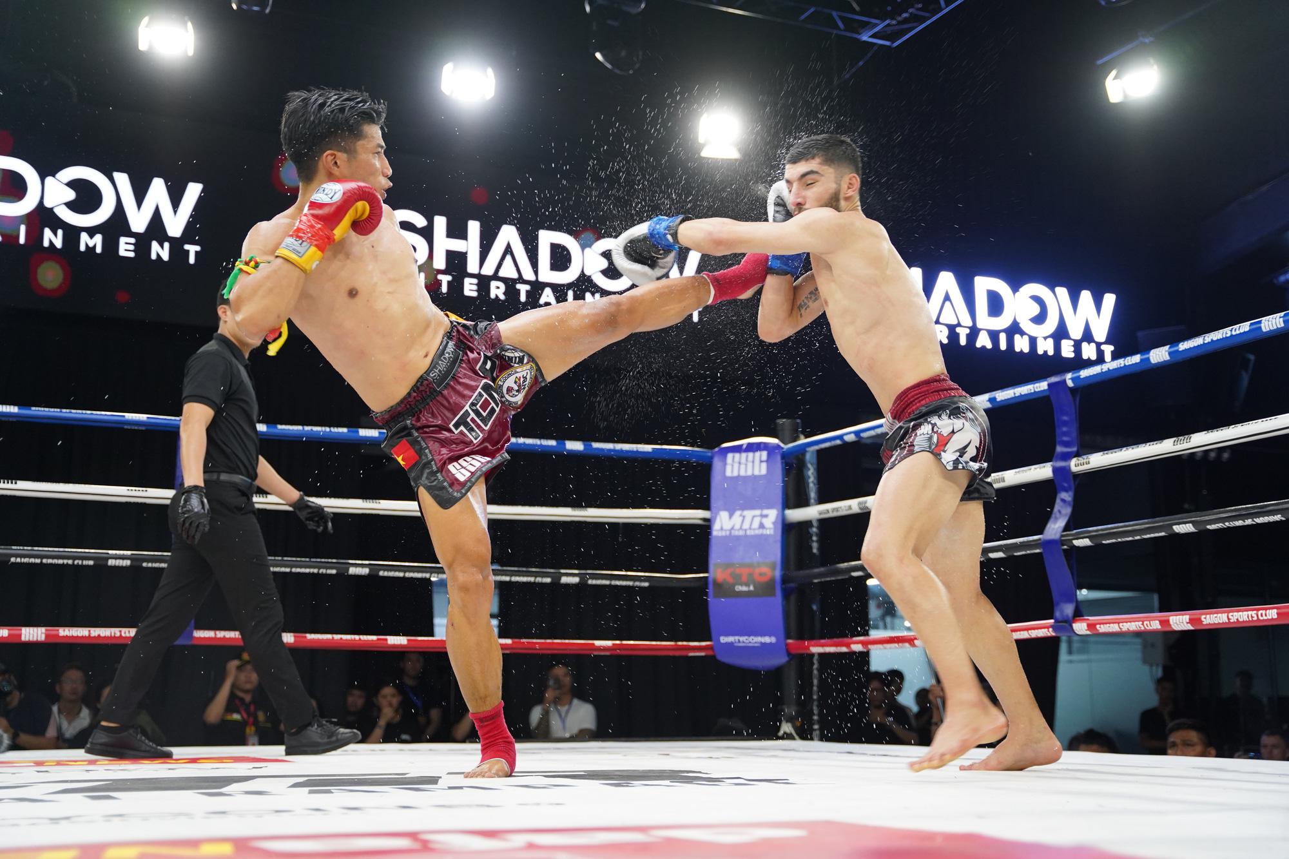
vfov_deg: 29.9
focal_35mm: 45
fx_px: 1611
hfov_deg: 43.6
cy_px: 430
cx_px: 644
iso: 2500
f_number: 2.8
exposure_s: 1/400
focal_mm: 45
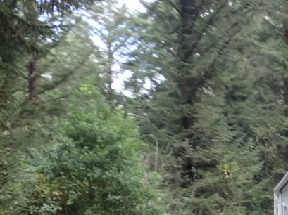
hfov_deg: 20.7
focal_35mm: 93
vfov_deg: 15.4
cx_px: 254
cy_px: 240
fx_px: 773
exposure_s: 1/80
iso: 125
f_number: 2.7
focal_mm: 6.86
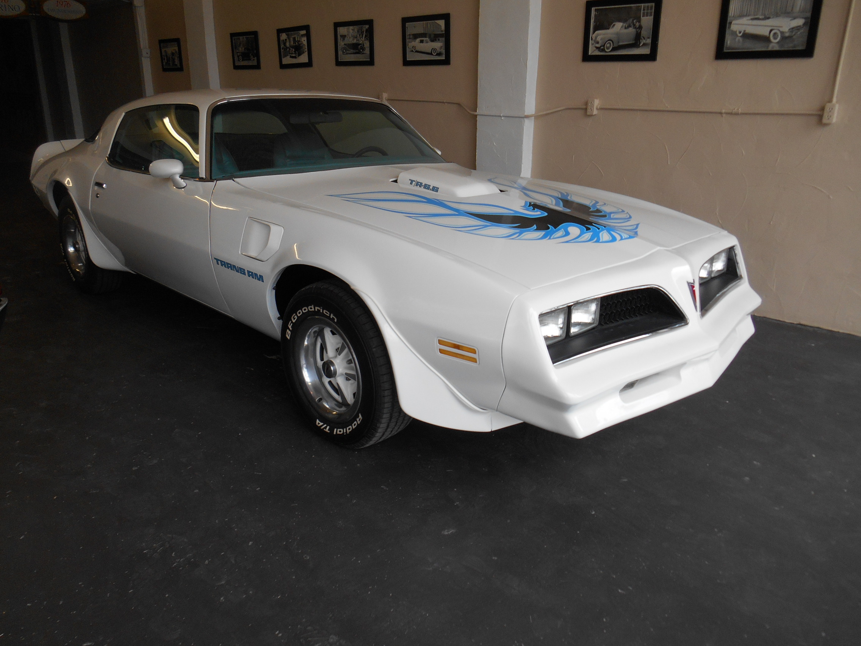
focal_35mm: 26
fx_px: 647
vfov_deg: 53.1
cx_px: 430
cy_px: 323
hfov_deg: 67.3
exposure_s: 1/30
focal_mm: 4.7
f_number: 3.4
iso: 110
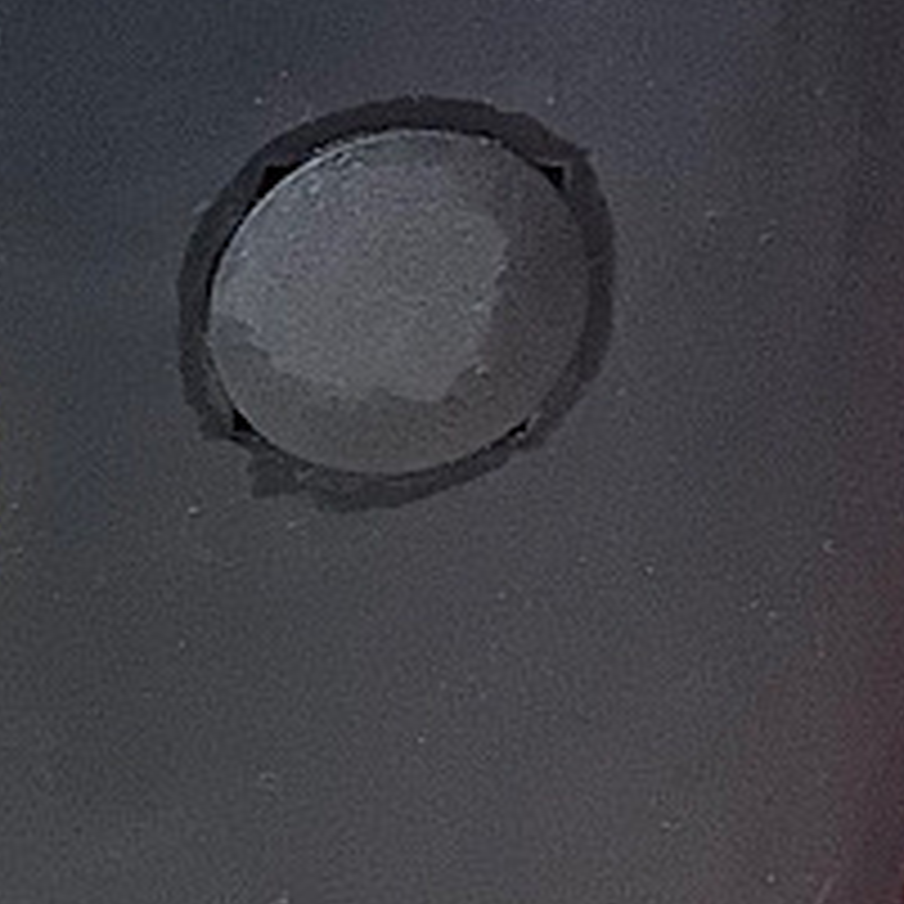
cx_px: -996
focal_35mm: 162
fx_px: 4786
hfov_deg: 9.9
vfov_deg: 10.8
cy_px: 504
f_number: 2.4
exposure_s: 1/33
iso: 320
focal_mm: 3.3
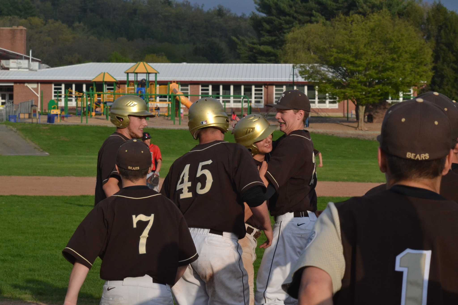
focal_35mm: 105
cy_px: 152
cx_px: 229
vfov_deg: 13.0
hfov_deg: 19.5
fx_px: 1336
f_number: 7.1
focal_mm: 70
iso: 1600
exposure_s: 1/2000
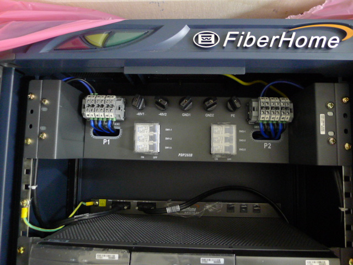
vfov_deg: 56.8
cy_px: 132
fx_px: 245
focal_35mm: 24
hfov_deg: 71.6
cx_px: 176
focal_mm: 5.1
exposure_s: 1/8
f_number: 2
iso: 800
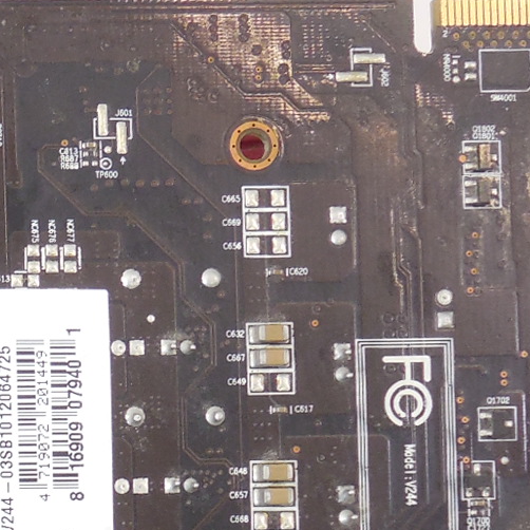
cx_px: -313
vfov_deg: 16.4
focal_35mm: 104
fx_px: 1802
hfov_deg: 15.2
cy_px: 515
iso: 200
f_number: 3.5
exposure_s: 1/30
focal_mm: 4.6
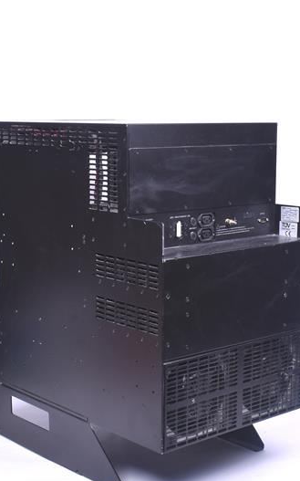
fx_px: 479
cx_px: 135
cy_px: 254
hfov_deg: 34.8
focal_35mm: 37
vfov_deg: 53.3
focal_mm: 21
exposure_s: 1/200
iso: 200
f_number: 11
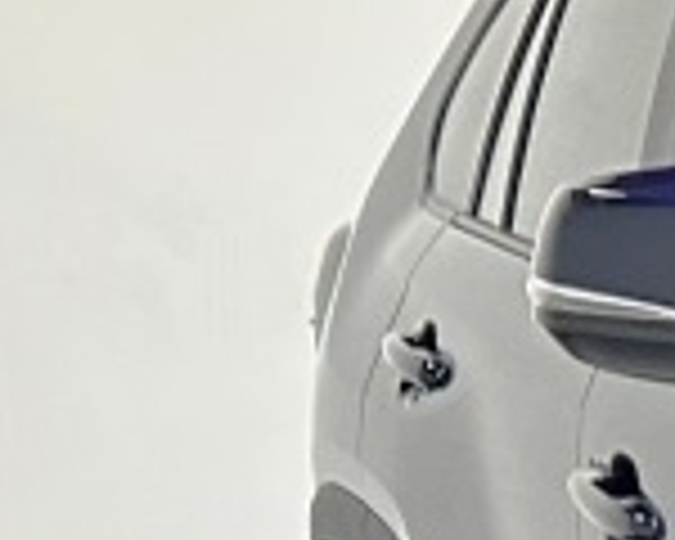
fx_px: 3196
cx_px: 2133
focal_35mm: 160
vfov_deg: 9.1
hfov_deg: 9.2
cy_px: 1098
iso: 400
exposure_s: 1/60
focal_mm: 6.86
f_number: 1.78
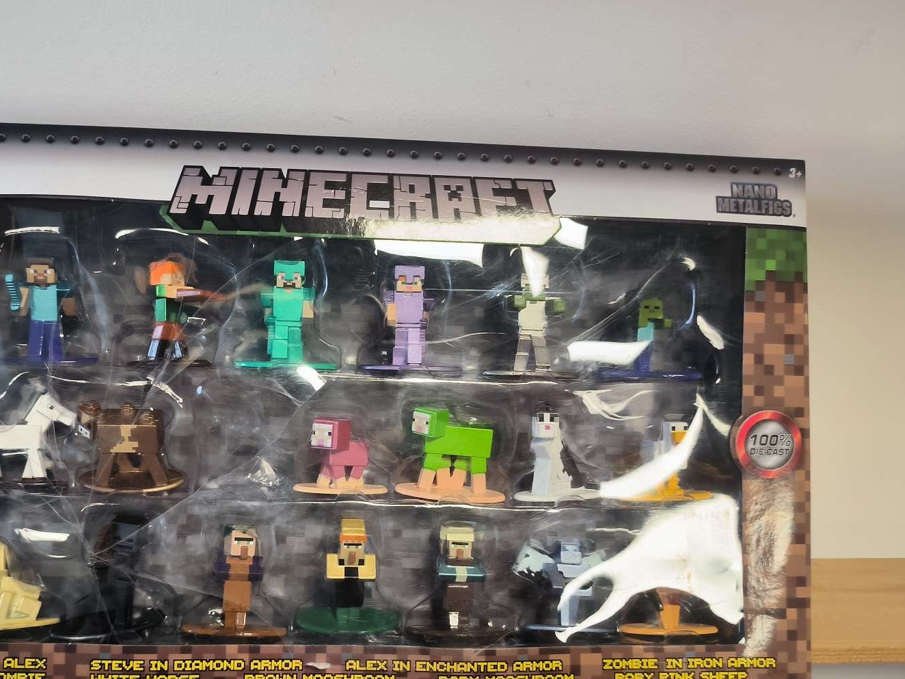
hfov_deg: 61.3
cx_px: 376
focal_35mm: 29
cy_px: 382
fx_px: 758
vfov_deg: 48.1
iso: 372
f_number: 1.7
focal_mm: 5.24
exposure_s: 1/50
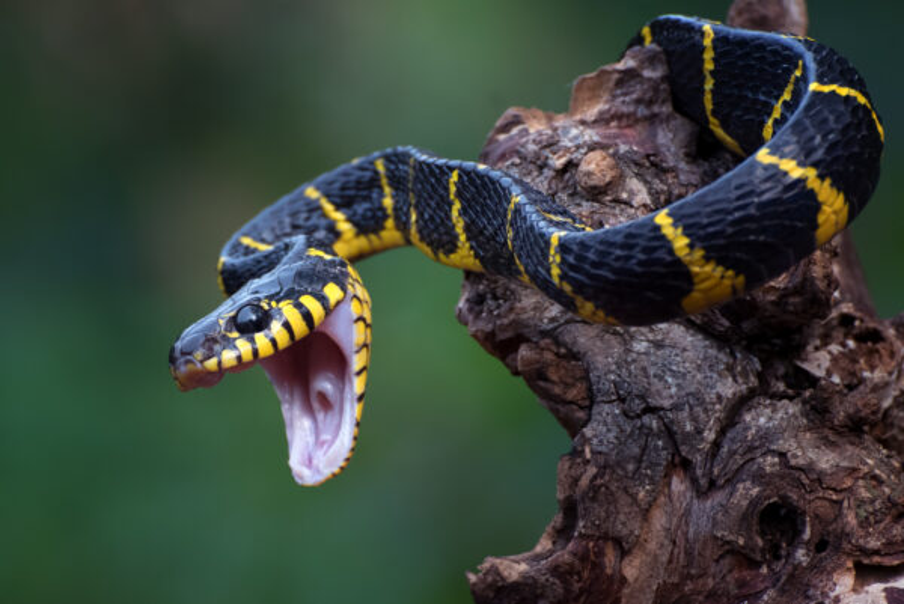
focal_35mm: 230
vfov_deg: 6.0
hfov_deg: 8.9
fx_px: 5780
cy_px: 302
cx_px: 452
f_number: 8
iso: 1250
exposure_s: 1/800
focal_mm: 230
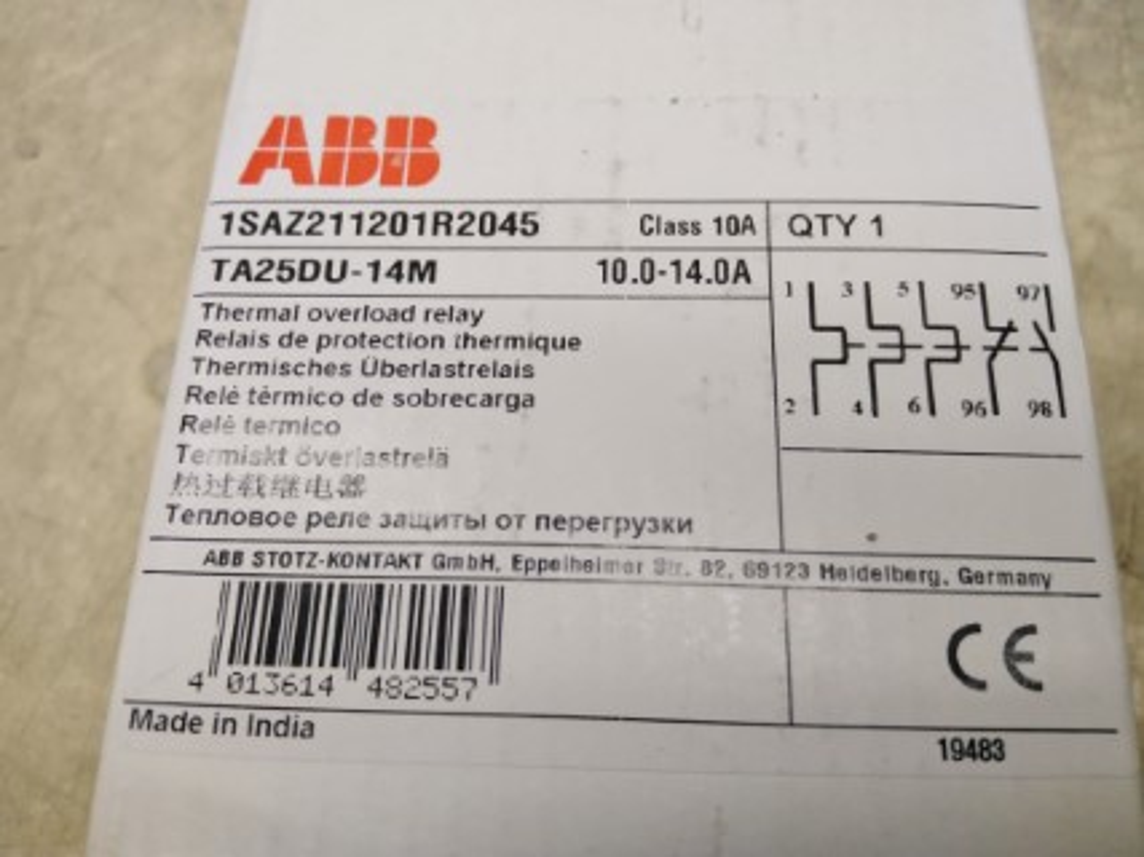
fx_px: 859
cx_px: 572
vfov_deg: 53.0
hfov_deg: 67.3
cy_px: 428
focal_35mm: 26
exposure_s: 1/30
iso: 312
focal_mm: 3.59
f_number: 1.8
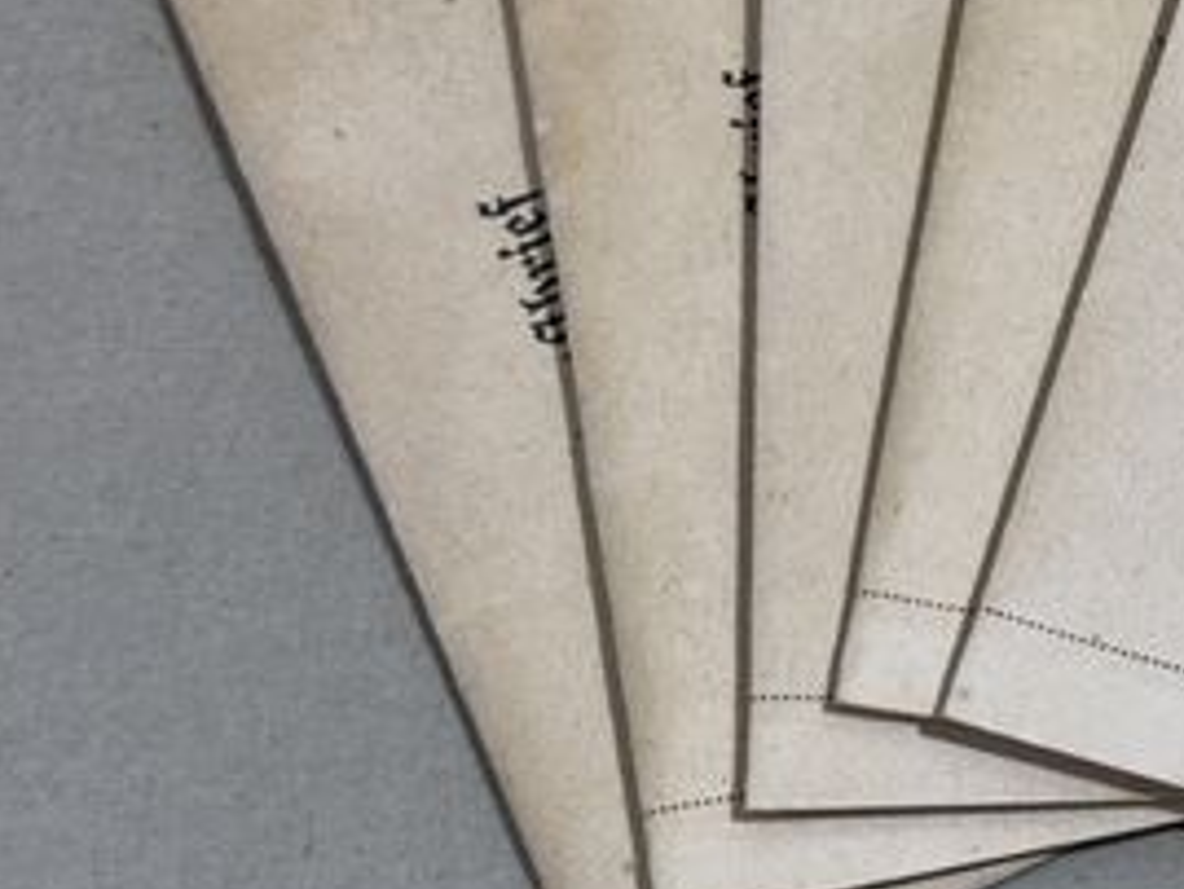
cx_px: 1356
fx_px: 3901
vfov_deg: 12.9
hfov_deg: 16.6
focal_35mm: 114
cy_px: 106
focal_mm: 6.76
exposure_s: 1/120
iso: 64
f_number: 1.78
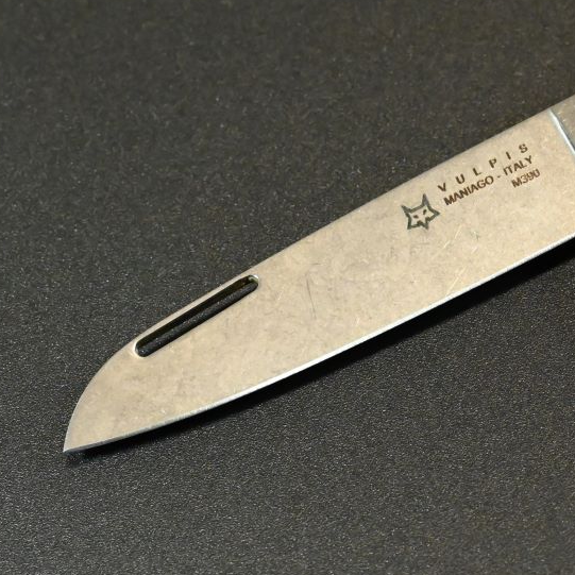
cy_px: 151
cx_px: 829
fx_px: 5018
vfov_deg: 6.6
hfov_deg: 6.5
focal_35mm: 267
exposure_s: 1/125
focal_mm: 105
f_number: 10
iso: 7200
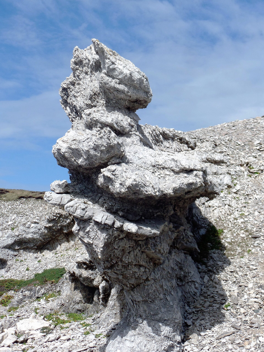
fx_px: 793
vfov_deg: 25.0
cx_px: 132
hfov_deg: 18.9
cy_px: 176
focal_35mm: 78
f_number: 3.8
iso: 100
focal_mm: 13.9
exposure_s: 1/1500
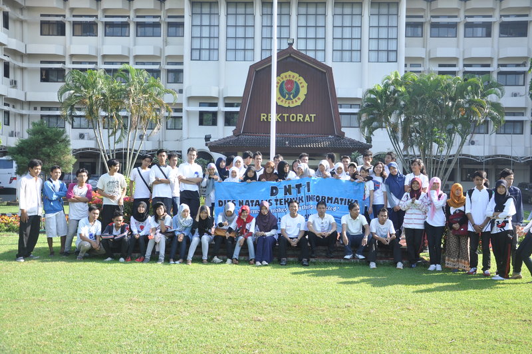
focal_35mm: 38
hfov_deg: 51.3
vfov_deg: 35.5
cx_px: 266
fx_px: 554
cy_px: 177
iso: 320
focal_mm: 25
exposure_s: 1/400
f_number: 4
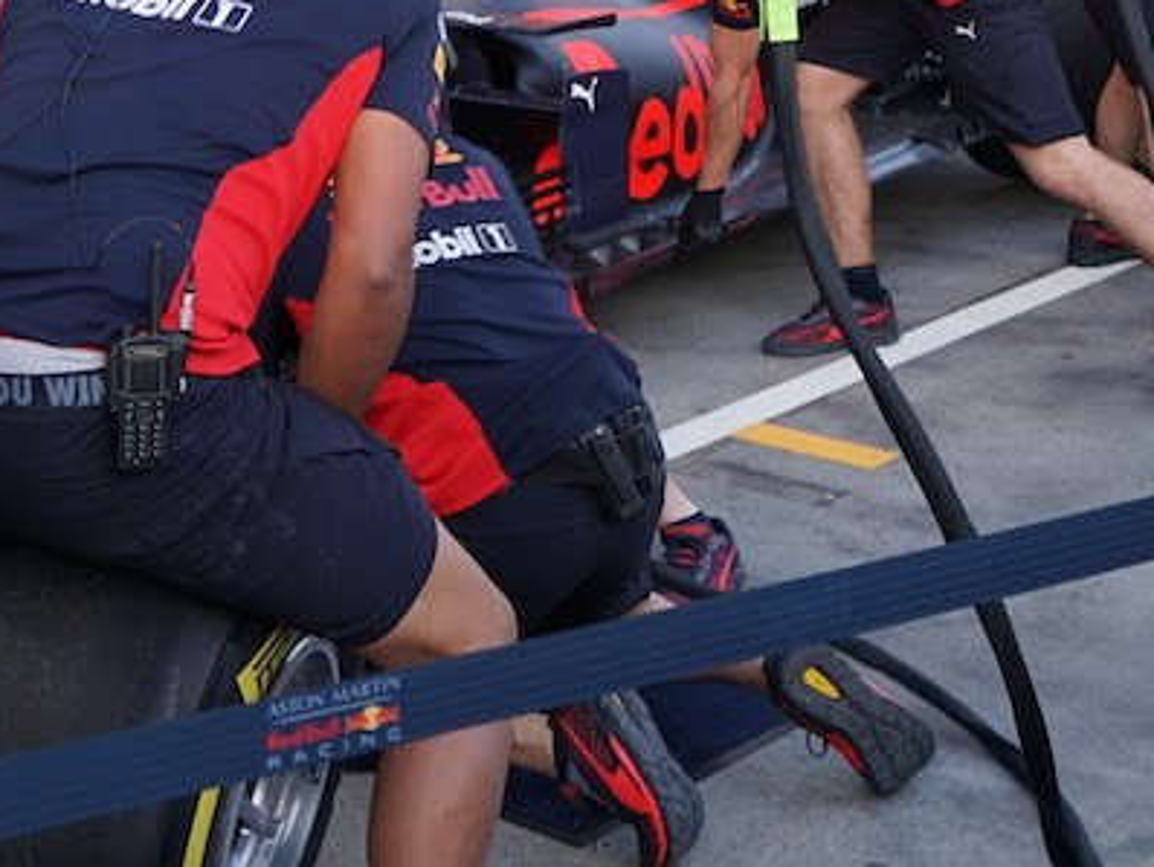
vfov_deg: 17.3
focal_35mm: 84
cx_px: 319
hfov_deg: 23.1
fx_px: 2802
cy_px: 35
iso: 200
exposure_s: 1/60
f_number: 4
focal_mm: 29
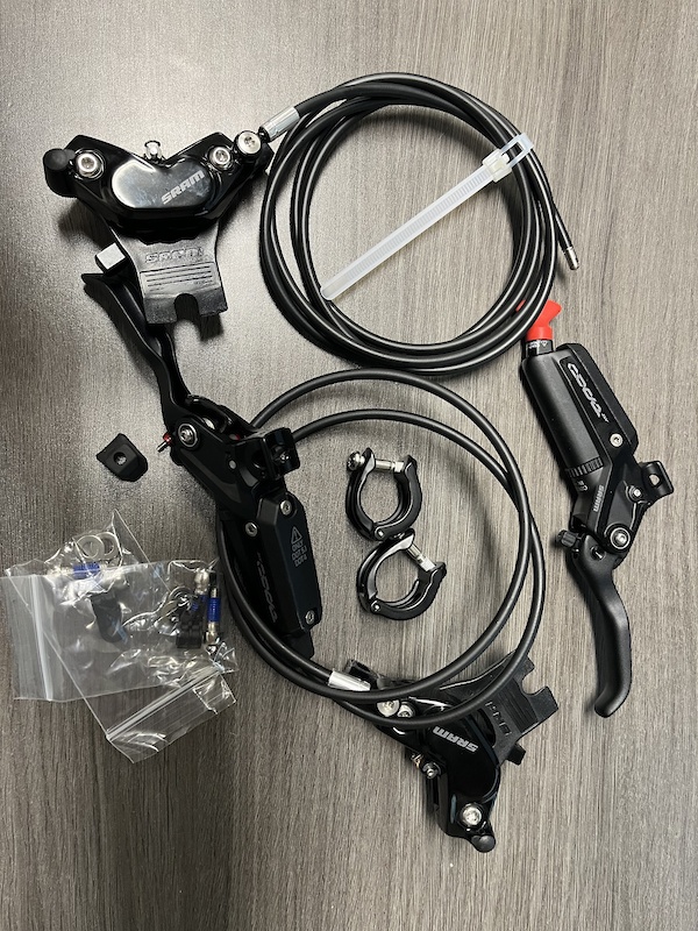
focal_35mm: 26
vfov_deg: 67.3
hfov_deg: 53.1
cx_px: 349
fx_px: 699
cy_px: 466
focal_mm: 5.1
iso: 200
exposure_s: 1/50
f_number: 1.6
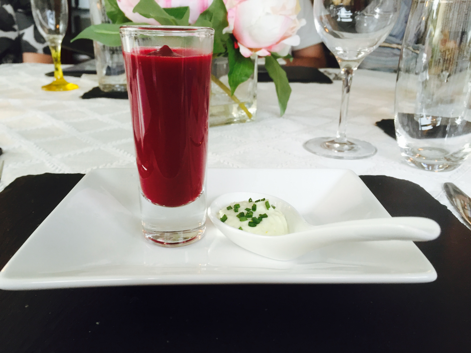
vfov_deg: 48.2
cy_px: 176
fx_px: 395
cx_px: 236
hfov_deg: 61.7
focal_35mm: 29
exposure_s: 1/33
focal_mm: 4.15
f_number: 2.2
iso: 100
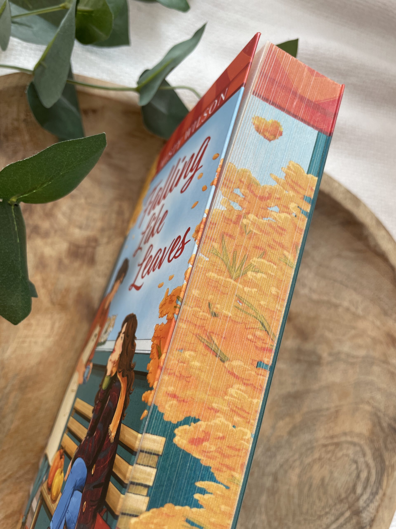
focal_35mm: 26
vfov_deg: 67.3
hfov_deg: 53.1
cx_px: 198
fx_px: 397
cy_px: 264
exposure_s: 1/121
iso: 32
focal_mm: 4.2
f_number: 1.6
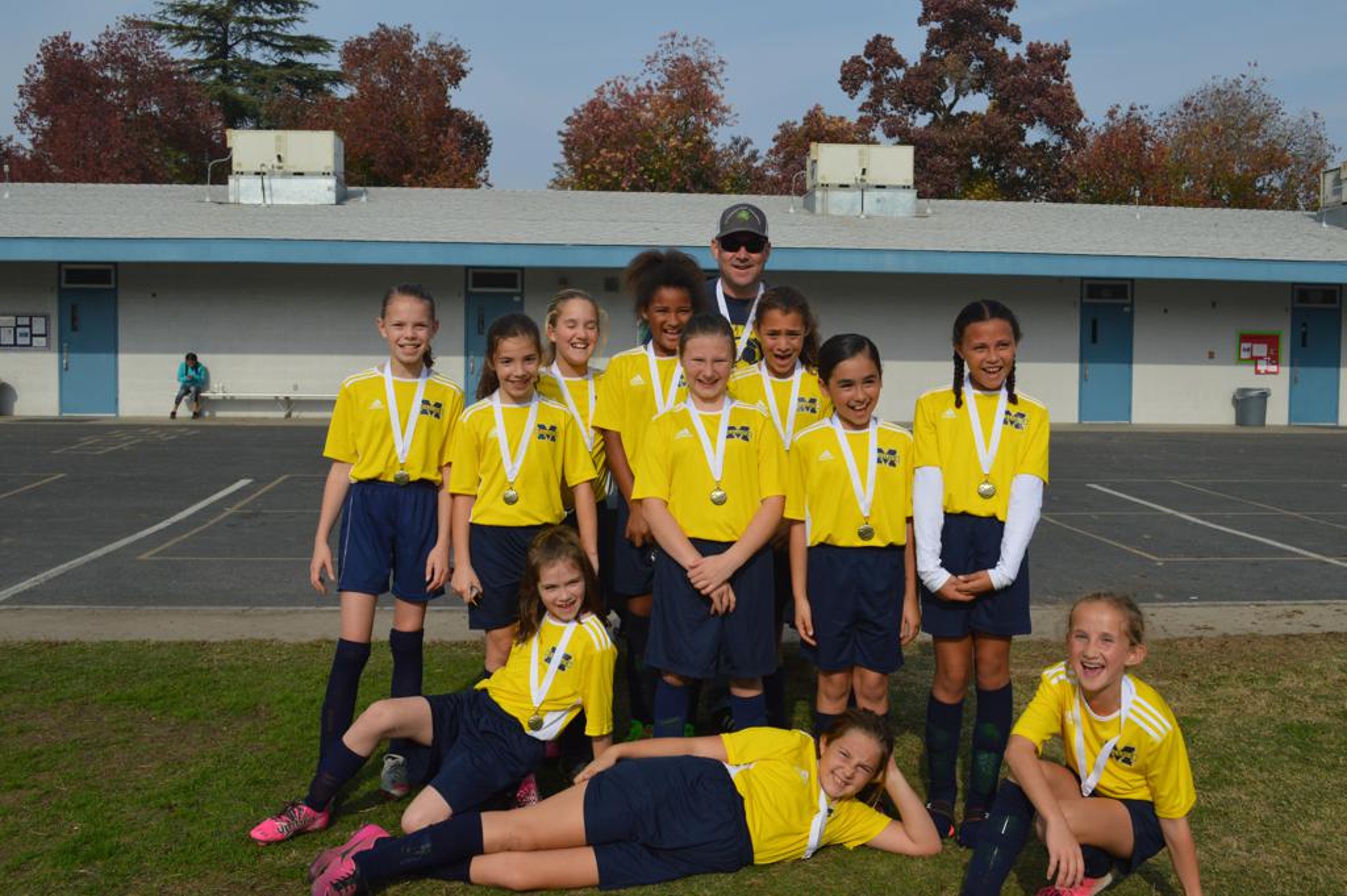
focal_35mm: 33
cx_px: 674
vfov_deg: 39.9
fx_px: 1234
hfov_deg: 57.3
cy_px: 448
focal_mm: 22
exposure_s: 1/2000
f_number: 6.3
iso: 400
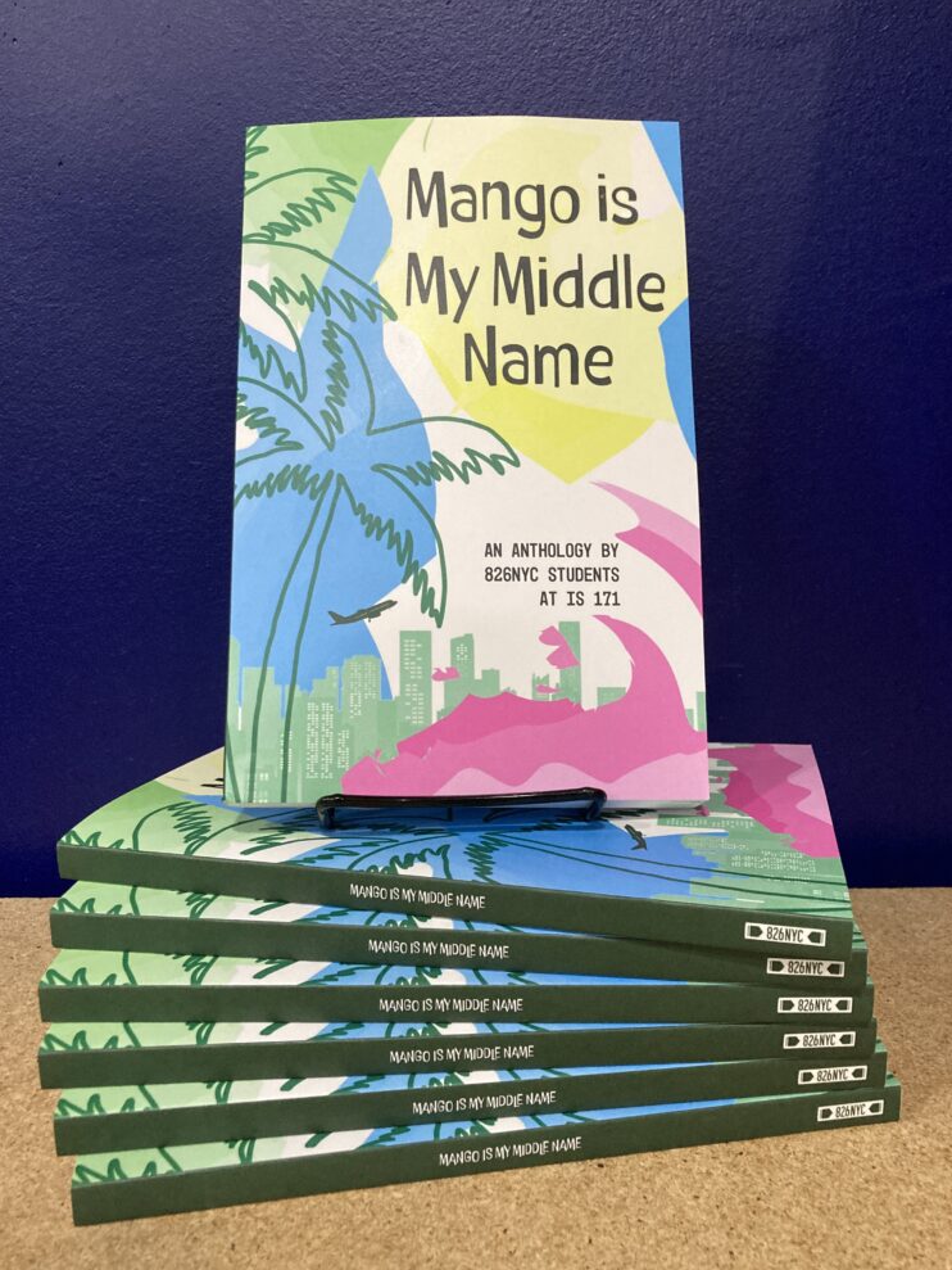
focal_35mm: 29
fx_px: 1063
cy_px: 654
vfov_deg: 61.6
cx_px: 462
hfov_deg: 48.2
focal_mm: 3.99
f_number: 1.8
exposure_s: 1/60
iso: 320
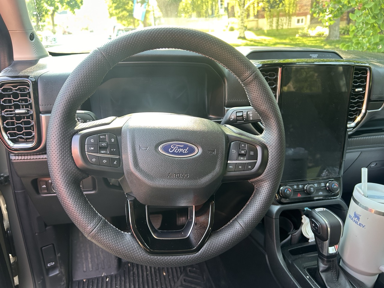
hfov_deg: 67.3
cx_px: 192
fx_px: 288
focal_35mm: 26
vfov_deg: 53.1
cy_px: 144
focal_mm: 5.7
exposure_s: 1/78
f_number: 1.5
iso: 125
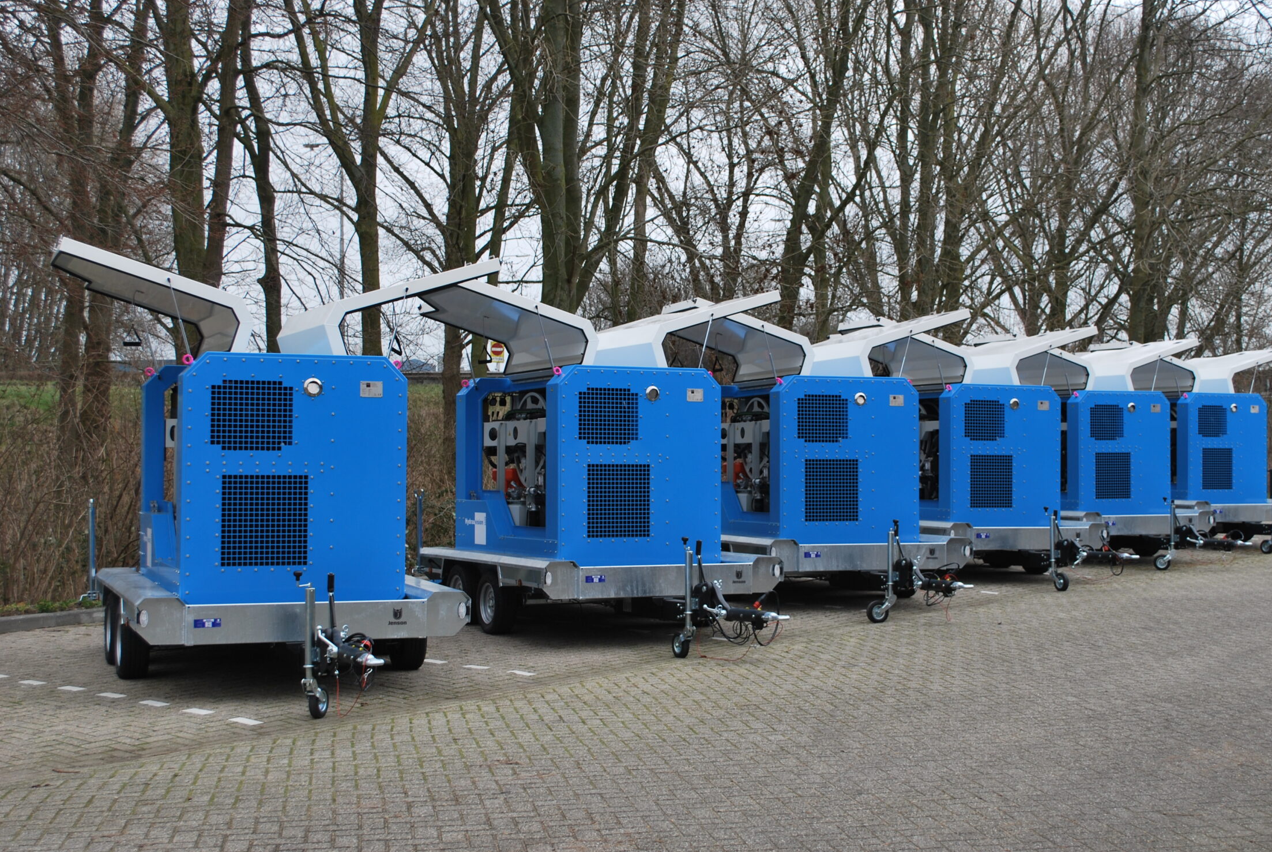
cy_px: 414
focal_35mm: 52
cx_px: 680
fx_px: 1840
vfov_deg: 26.1
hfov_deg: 38.1
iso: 110
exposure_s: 1/125
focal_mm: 32
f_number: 5.6
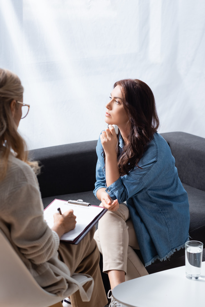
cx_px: 102
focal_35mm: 85
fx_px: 725
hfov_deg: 16.1
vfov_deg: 23.9
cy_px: 154
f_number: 4
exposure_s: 1/200
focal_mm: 85
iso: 160
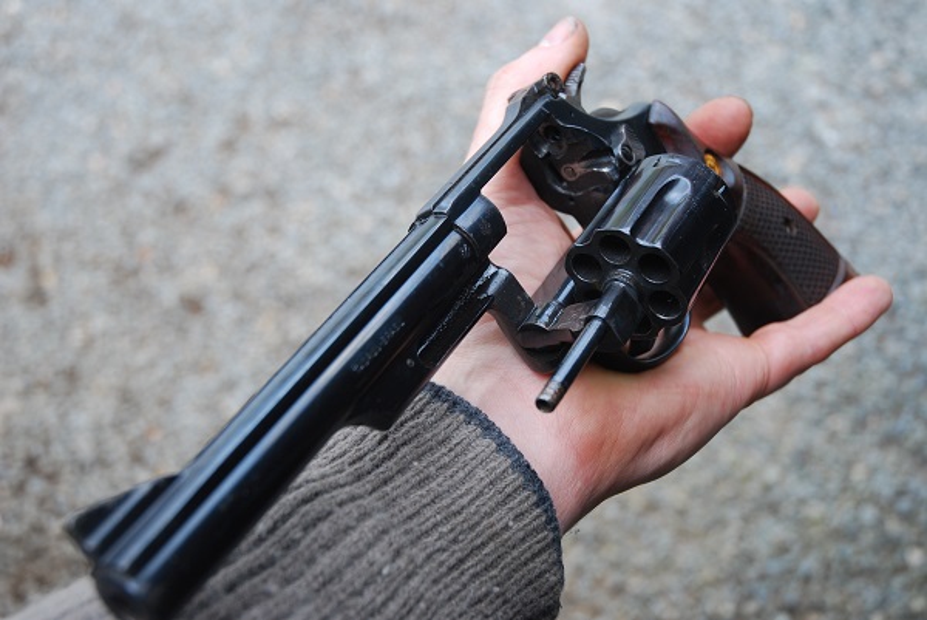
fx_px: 1314
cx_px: 464
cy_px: 310
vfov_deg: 26.5
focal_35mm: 51
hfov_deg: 38.9
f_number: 4.5
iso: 200
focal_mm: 34
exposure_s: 1/80
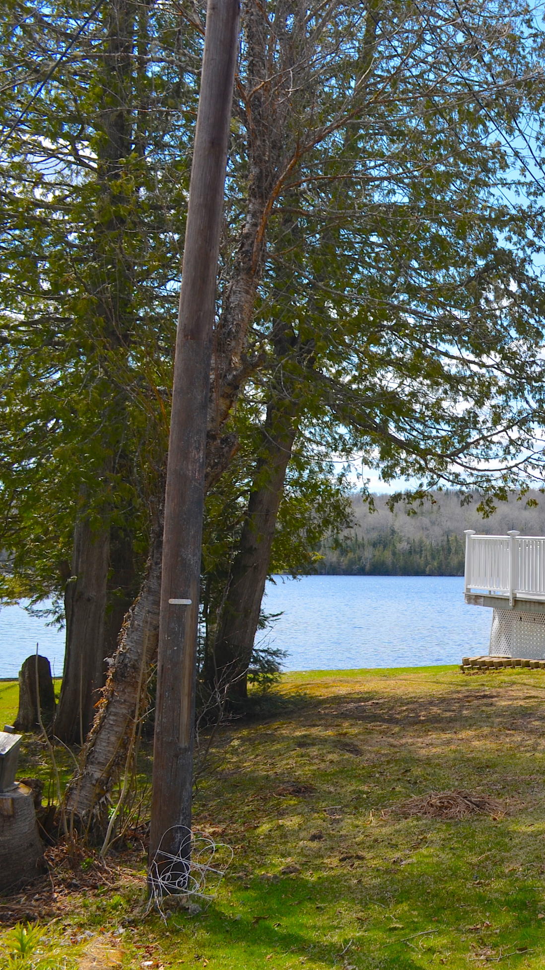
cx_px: 721
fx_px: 1362
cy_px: 489
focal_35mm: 53
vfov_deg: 39.2
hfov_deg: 20.5
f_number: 8
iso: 110
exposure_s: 1/250
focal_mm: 22
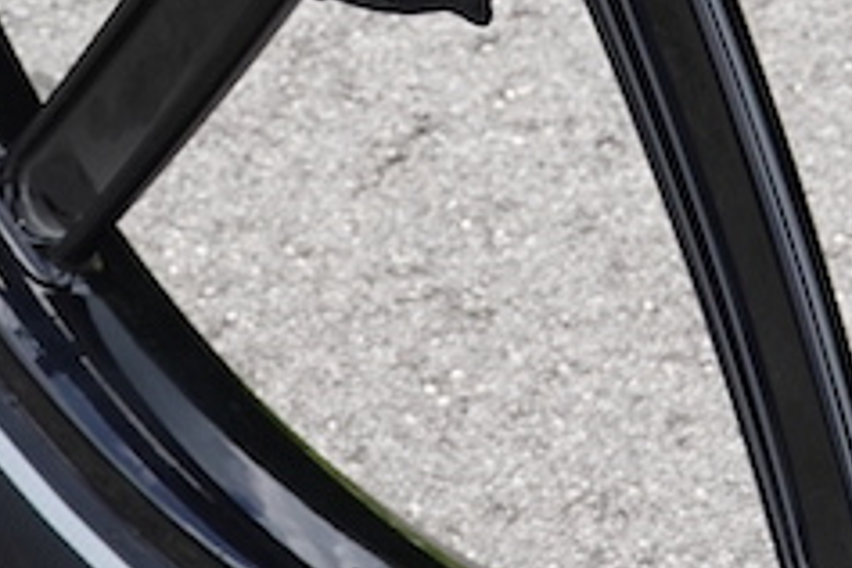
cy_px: -498
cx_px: 446
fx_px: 6366
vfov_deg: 5.0
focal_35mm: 269
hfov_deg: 7.7
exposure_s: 1/400
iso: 100
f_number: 4
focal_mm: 18.63
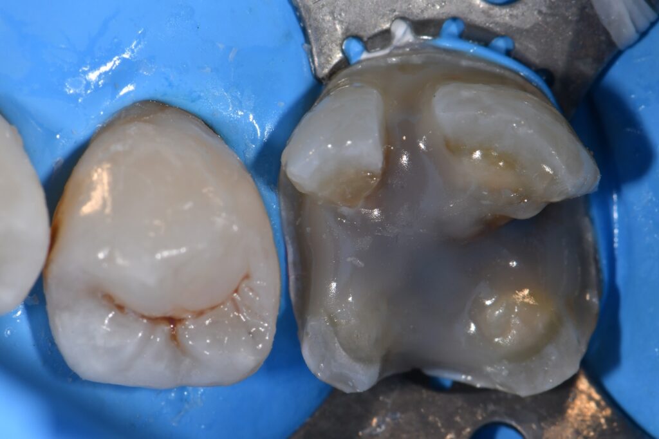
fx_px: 2873
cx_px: 330
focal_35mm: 157
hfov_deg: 13.1
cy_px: 220
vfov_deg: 8.7
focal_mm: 105
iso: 200
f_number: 32
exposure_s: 1/160
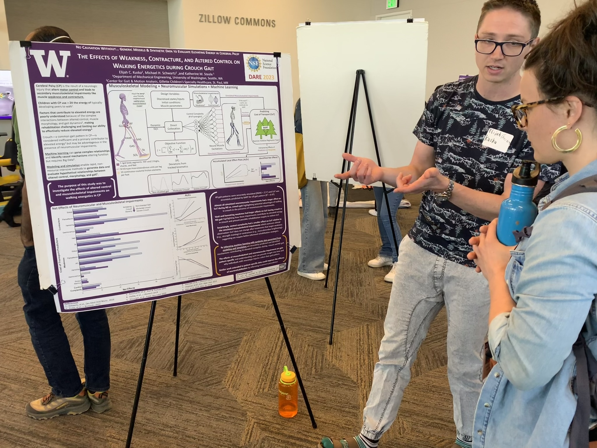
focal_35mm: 26
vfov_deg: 53.1
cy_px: 224
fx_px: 448
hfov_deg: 67.3
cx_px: 298
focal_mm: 4.25
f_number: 1.8
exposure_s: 1/59
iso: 100
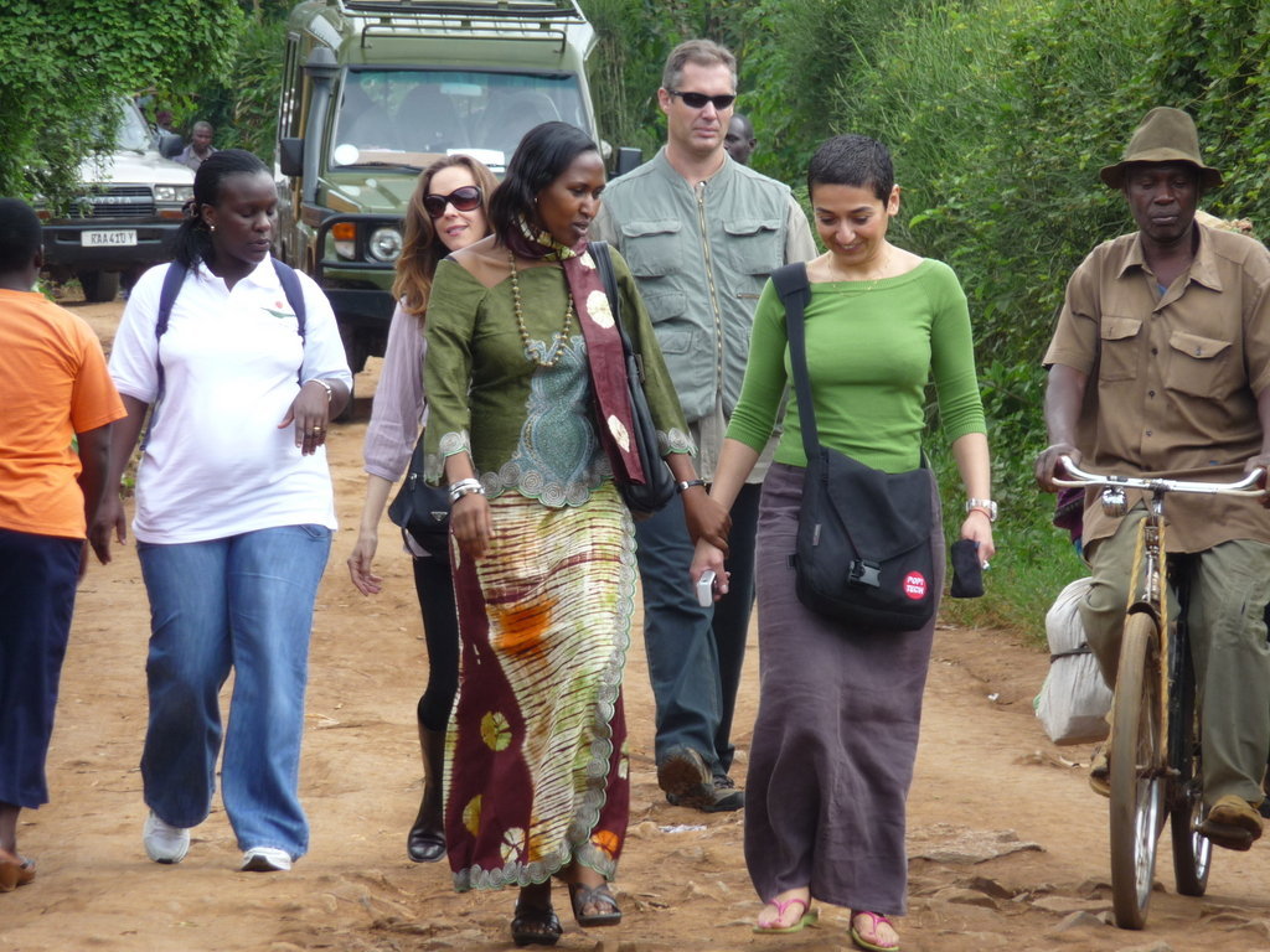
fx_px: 10273
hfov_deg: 7.1
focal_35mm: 280
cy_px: 476
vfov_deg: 5.3
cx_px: 635
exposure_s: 1/125
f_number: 4.9
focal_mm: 47
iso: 125
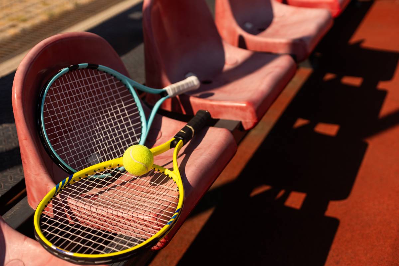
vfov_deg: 27.0
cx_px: 200
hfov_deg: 39.6
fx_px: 554
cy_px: 133
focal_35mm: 50
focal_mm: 50
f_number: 2.8
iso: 100
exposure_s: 1/2500
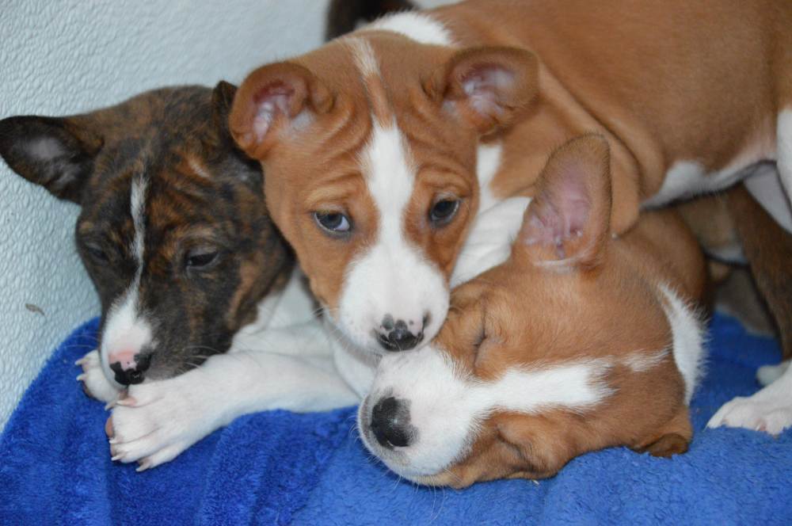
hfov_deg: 19.5
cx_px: 396
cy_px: 263
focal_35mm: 105
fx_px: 2307
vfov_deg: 13.0
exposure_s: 1/60
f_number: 5.3
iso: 2500
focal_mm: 70
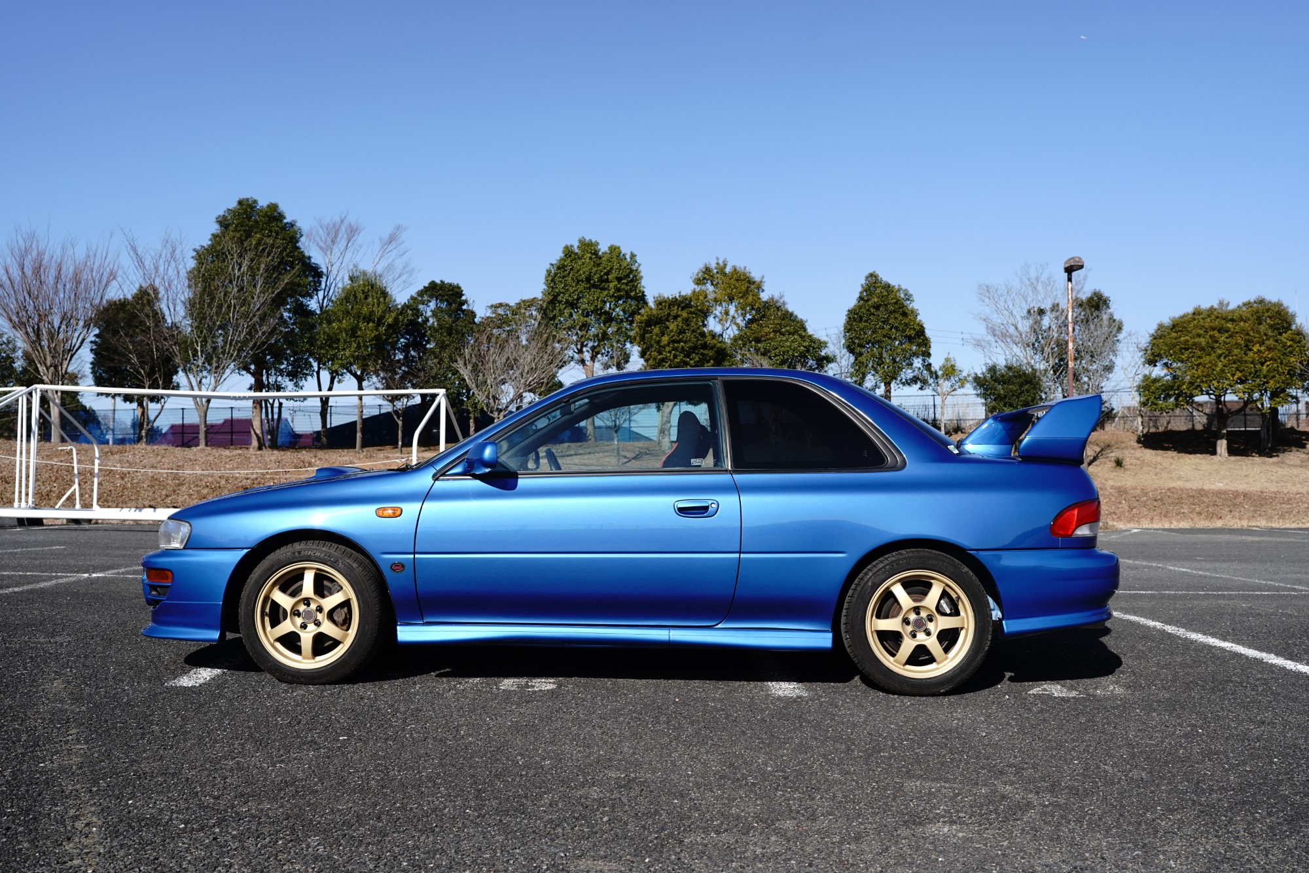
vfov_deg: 37.8
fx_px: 1272
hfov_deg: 54.4
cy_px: 436
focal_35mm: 35
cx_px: 654
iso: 400
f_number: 5.6
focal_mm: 35
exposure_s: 1/3200
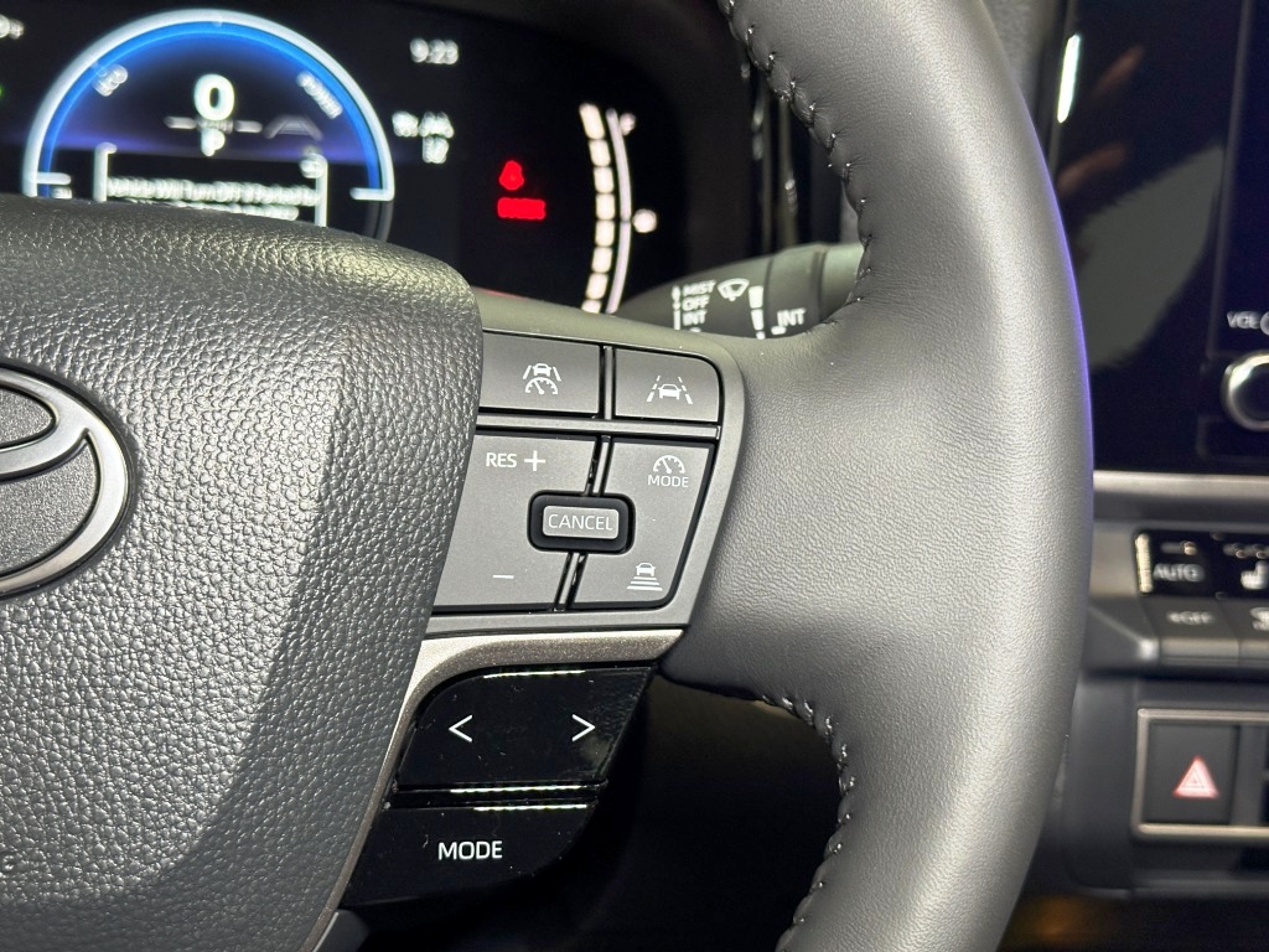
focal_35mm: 48
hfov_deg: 39.7
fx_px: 1760
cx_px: 634
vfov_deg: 30.3
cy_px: 476
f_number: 1.78
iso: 400
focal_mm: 6.86
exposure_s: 1/40
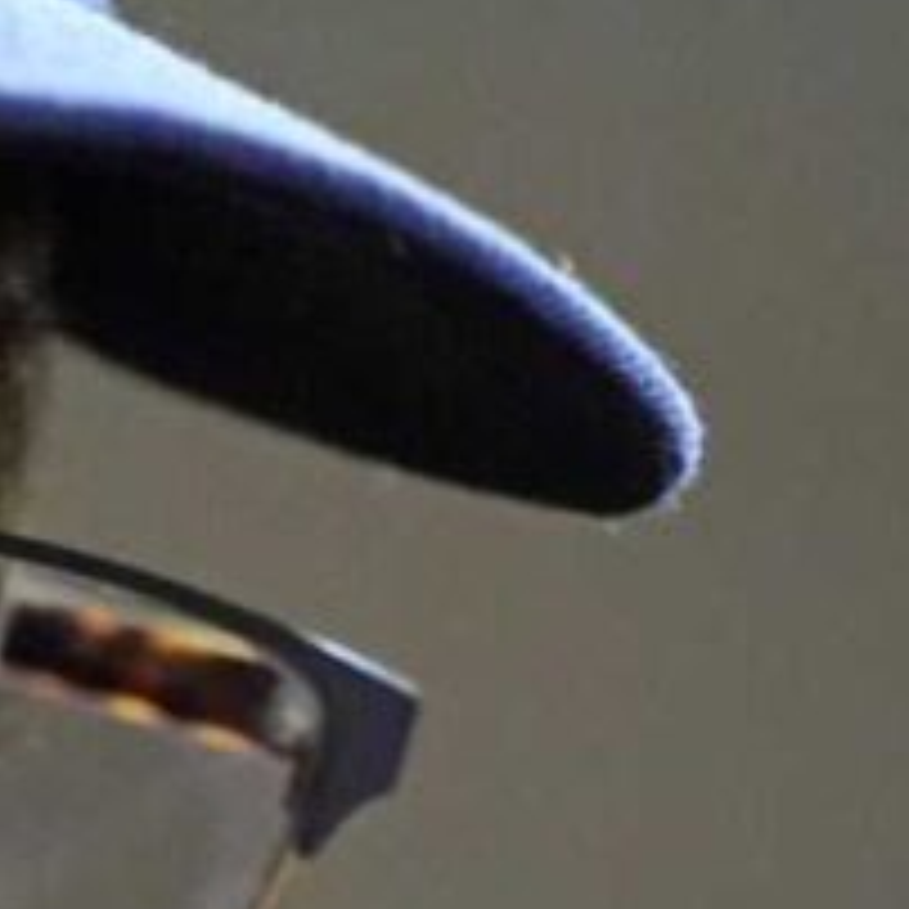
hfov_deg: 0.7
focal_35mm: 2588
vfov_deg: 0.7
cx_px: -225
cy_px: 680
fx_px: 76888
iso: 12800
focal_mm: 400
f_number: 2.8
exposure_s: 1/2000
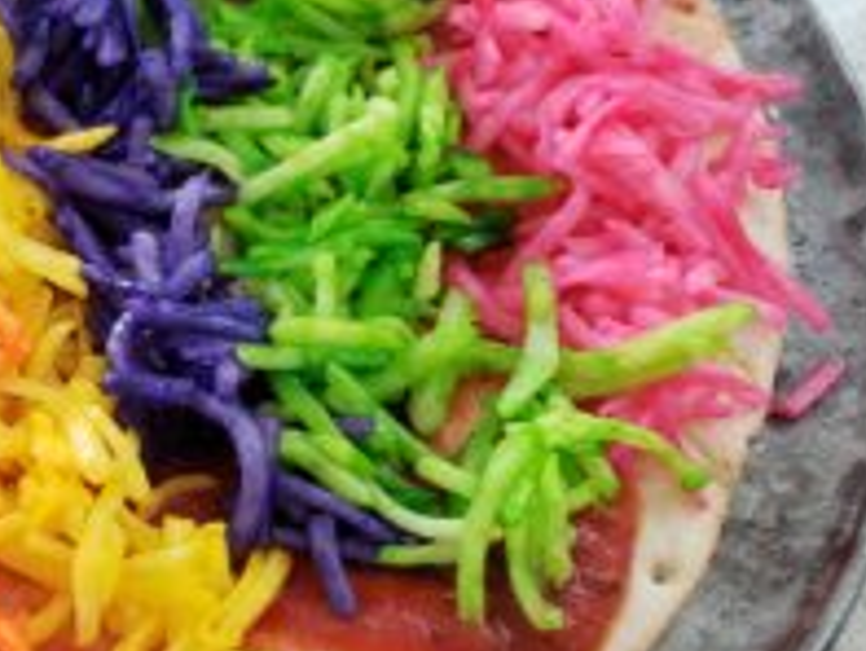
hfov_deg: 27.0
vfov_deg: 22.3
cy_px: 328
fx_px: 1652
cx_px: -84
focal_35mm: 66
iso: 160
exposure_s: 1/50
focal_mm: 4.3
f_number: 1.5
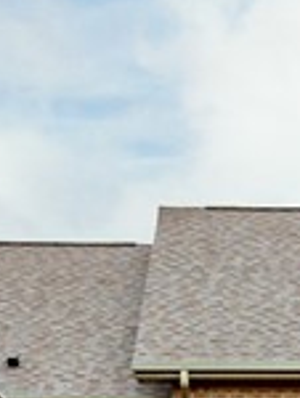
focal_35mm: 135
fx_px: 1561
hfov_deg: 10.9
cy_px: 586
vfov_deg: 13.7
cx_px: 252
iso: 100
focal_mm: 13
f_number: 6.3
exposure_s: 1/250
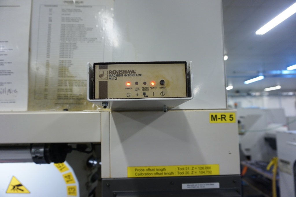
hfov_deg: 73.7
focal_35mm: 24
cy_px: 98
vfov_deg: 53.1
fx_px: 197
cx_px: 148
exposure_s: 1/60
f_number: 4
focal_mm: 16
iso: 640
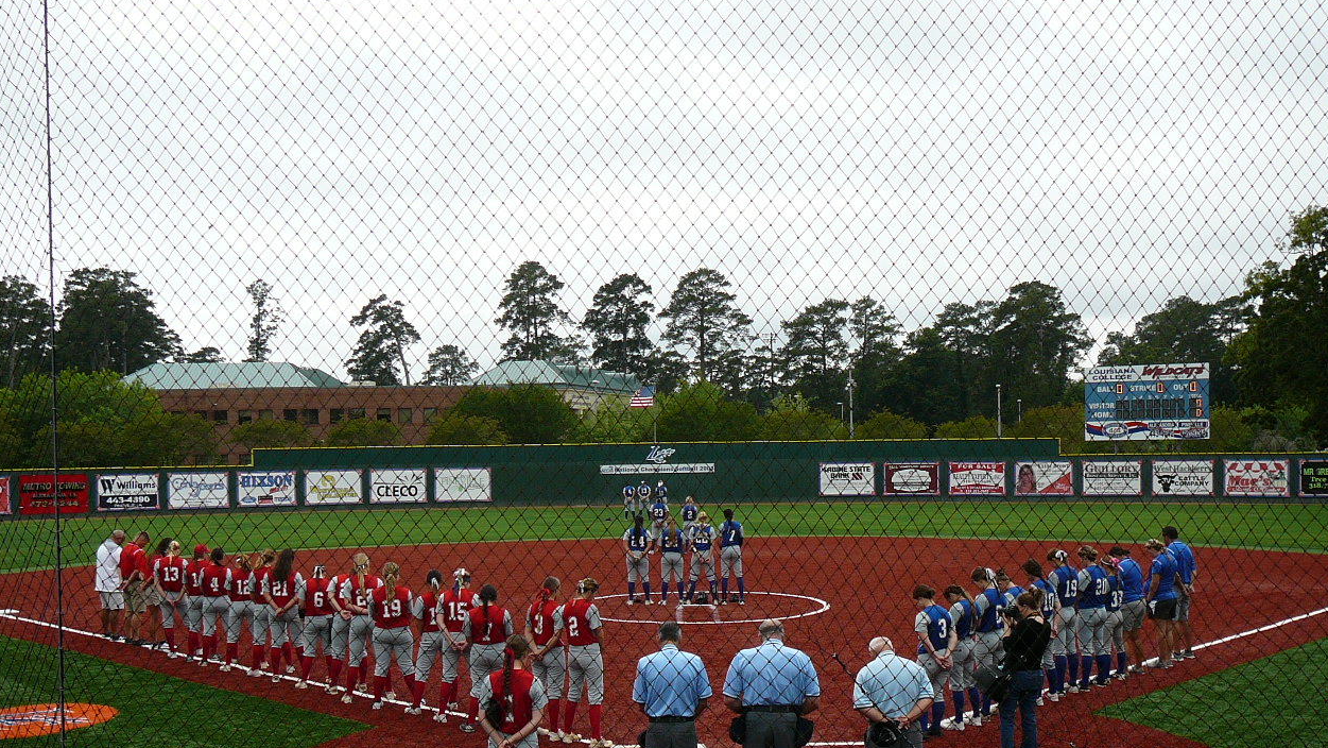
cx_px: 659
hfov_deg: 51.6
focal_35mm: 39
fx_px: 1373
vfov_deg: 30.2
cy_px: 497
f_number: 2.8
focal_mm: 5.2
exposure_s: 1/640
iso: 80
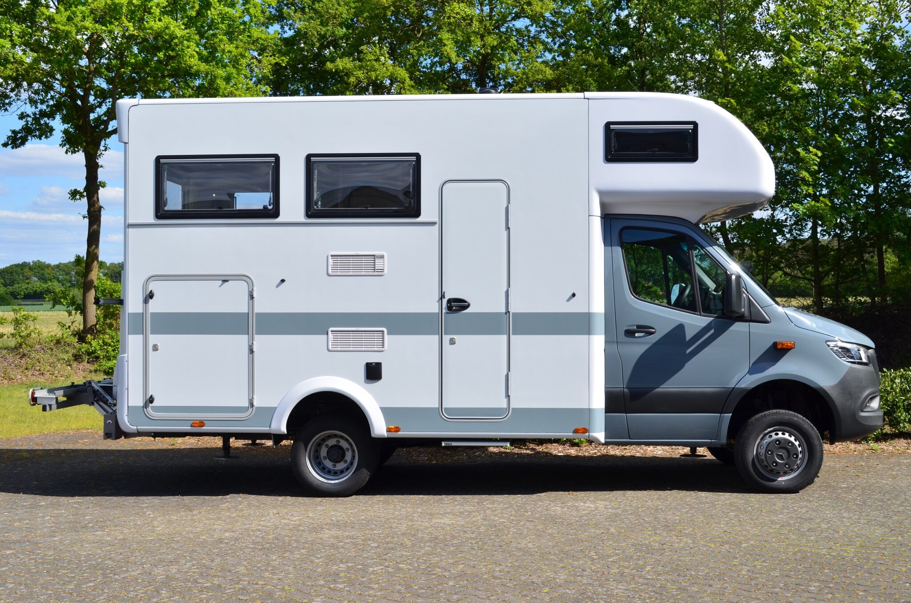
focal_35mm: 44
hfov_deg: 45.0
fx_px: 1098
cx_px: 456
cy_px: 302
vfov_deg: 30.7
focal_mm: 29
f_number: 10
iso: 220
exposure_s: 1/250
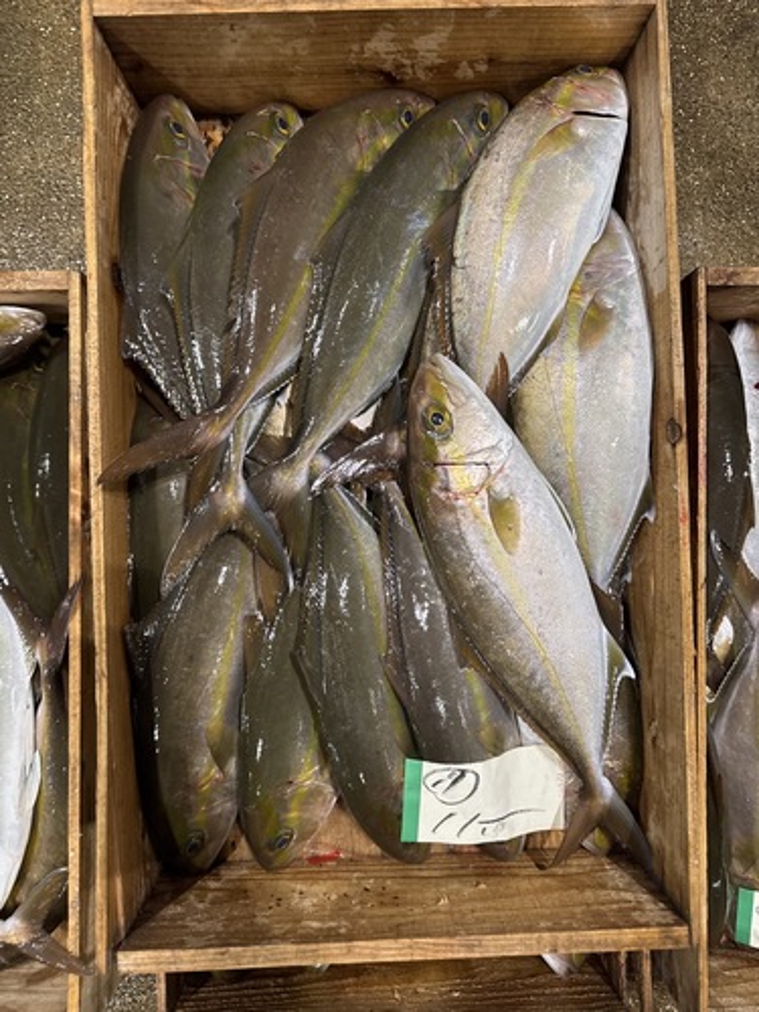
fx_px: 702
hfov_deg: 56.8
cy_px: 506
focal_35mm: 24
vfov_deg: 71.6
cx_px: 380
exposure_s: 1/60
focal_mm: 6.76
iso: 250
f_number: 1.78
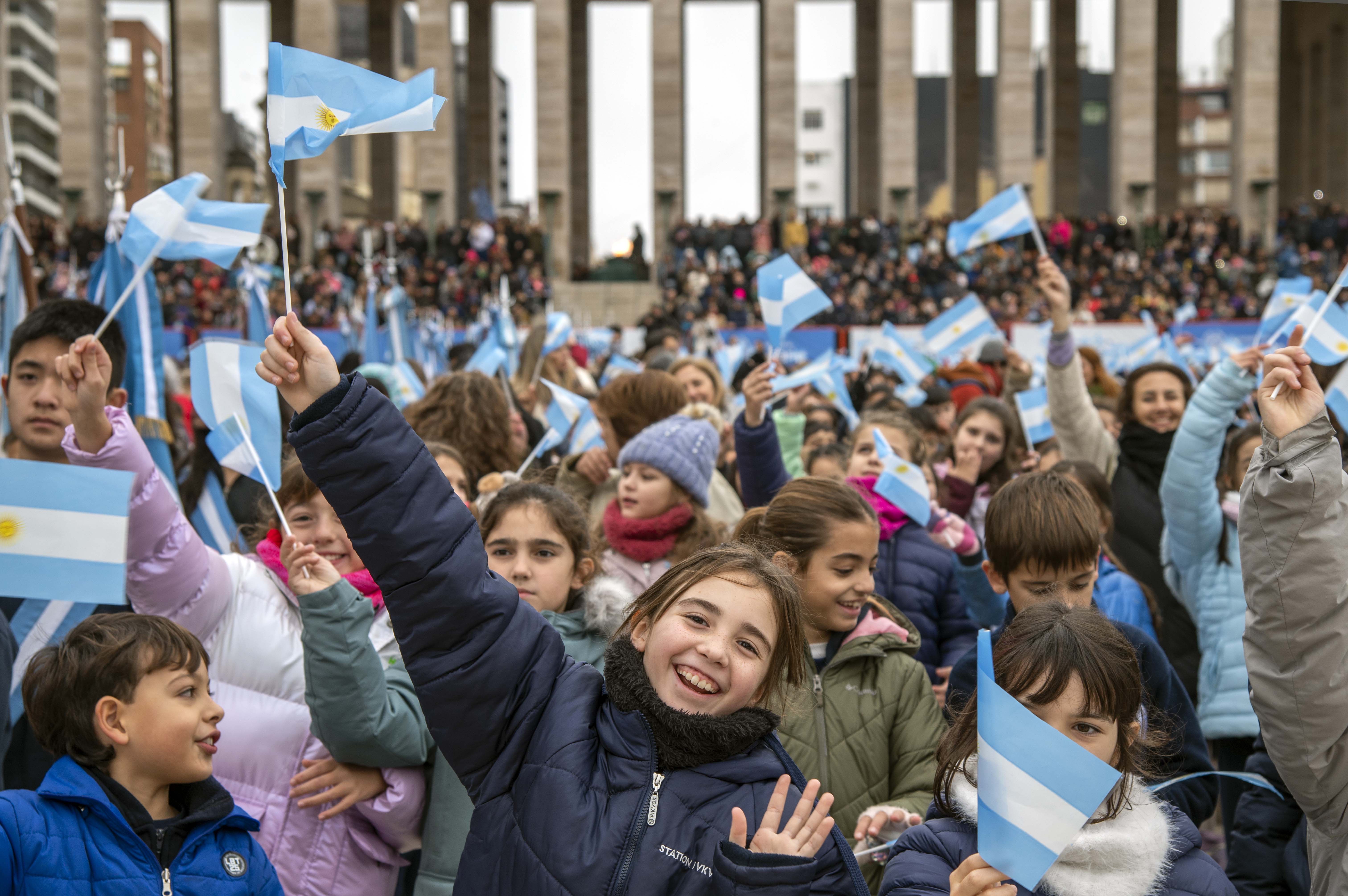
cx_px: 674
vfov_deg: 20.9
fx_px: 2432
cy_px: 448
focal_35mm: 65
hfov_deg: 31.0
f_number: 5.6
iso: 400
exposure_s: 1/200
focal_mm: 65
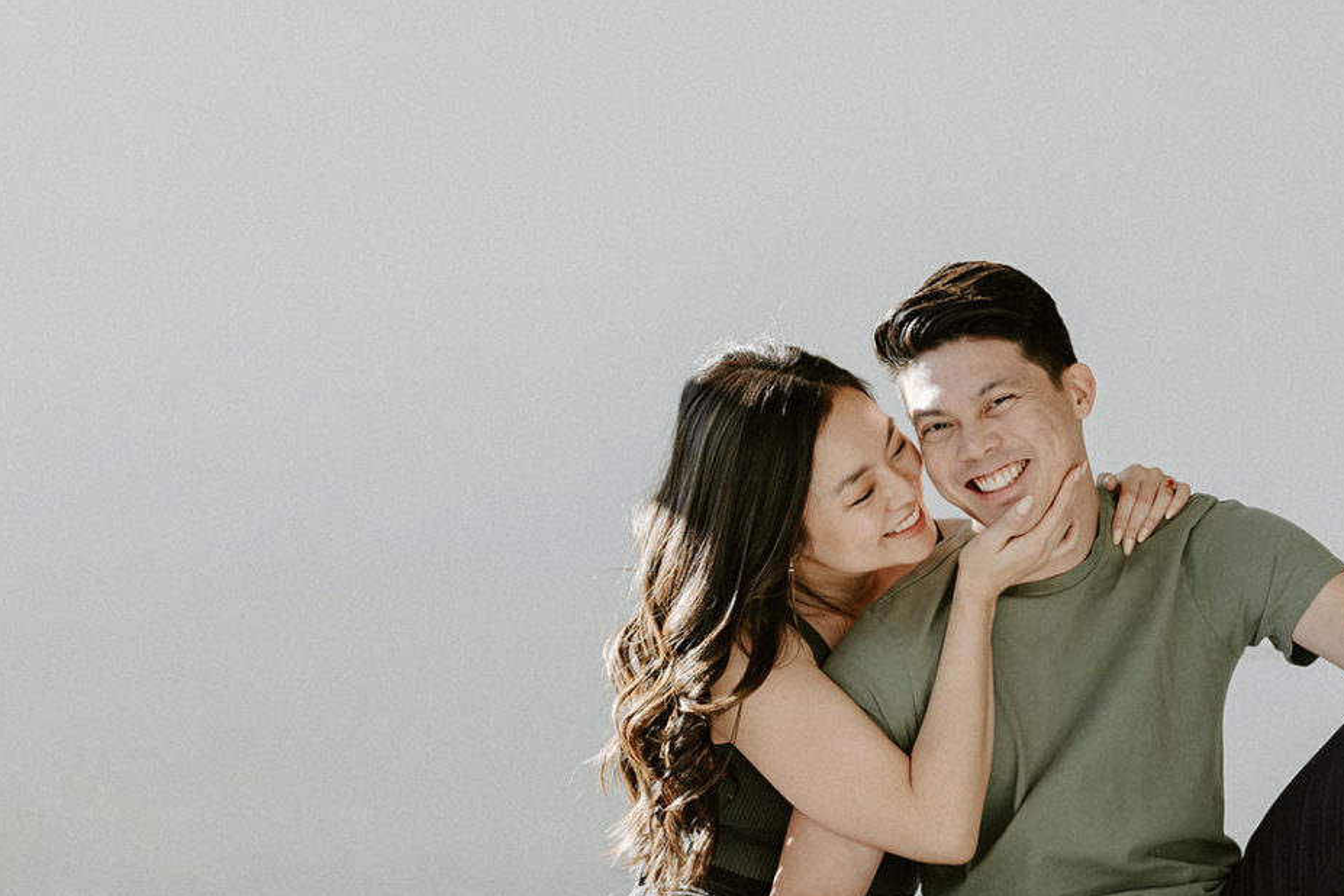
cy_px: 692
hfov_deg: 33.4
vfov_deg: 23.1
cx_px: 1086
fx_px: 2165
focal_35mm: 58
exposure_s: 1/320
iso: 200
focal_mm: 35
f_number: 3.2
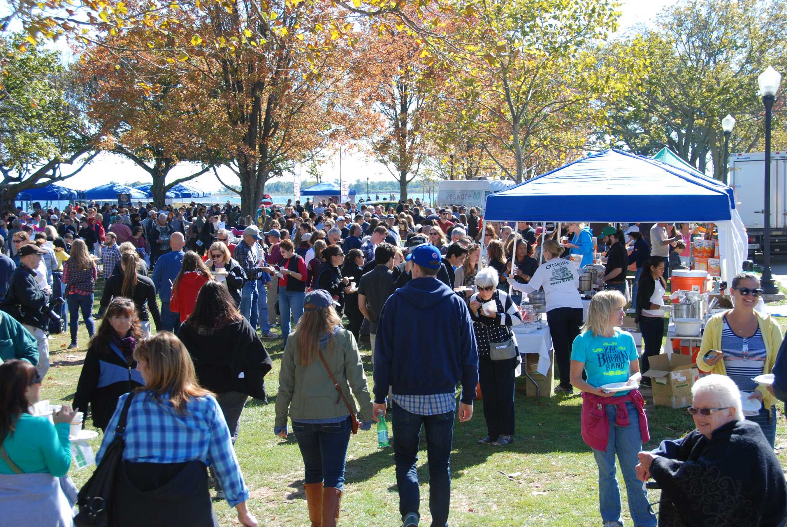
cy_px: 264
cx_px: 394
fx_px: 1247
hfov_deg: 35.0
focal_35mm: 57
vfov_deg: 23.8
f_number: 7.1
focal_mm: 38
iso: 200
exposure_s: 1/200
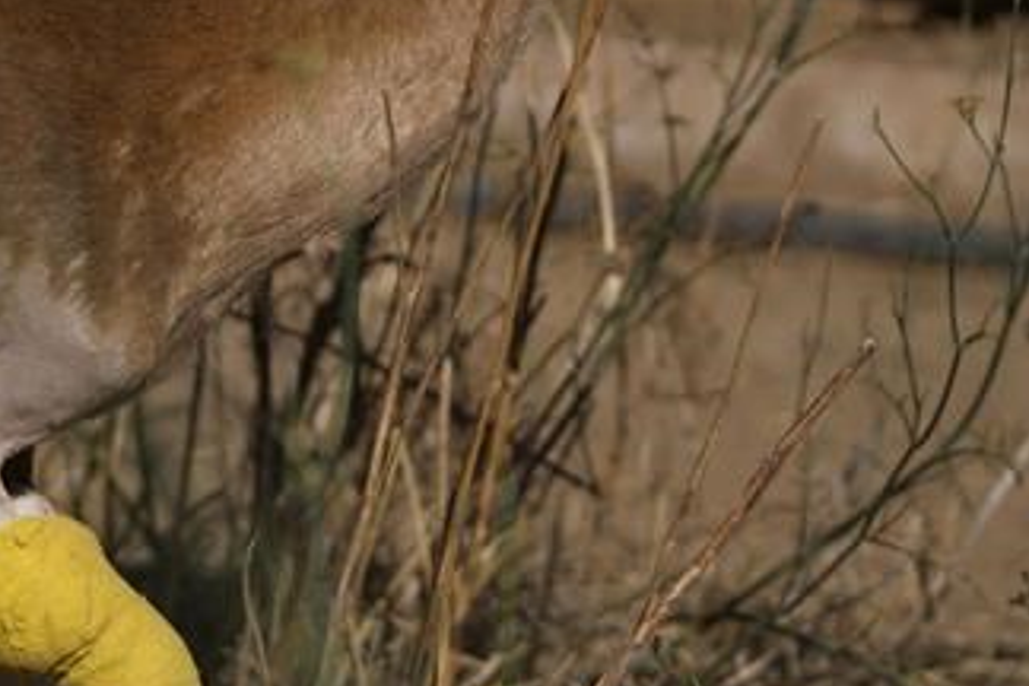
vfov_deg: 3.5
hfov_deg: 5.2
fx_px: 11375
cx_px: -235
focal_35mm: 398
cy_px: 284
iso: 100
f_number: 3.2
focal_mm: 126
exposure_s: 1/5000
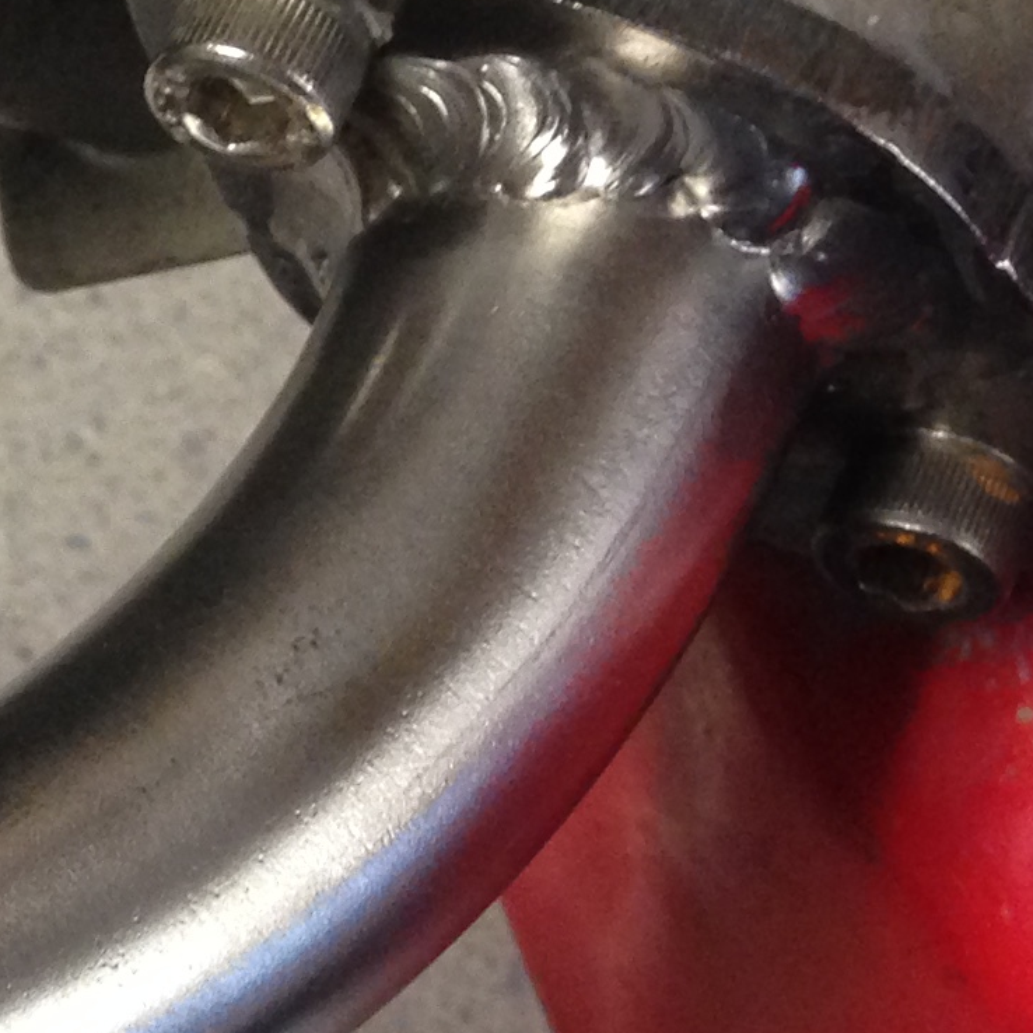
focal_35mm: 129
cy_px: 920
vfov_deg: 13.4
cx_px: -927
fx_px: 4355
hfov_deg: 12.2
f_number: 2.4
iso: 160
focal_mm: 4.12
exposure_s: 1/20
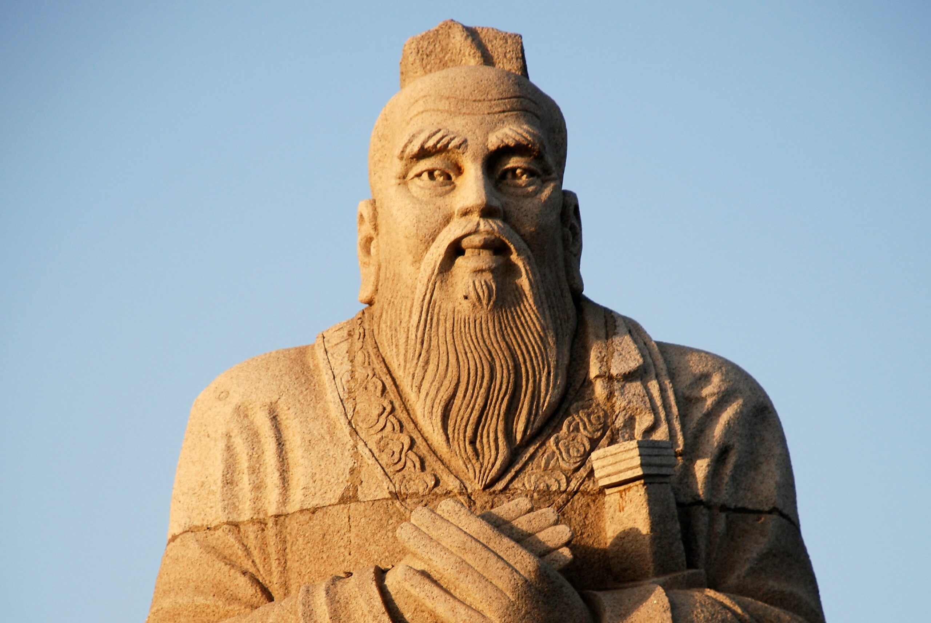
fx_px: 5242
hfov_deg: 10.1
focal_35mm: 202
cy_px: 312
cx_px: 466
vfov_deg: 6.8
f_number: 5.6
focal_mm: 135
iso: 200
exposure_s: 1/320
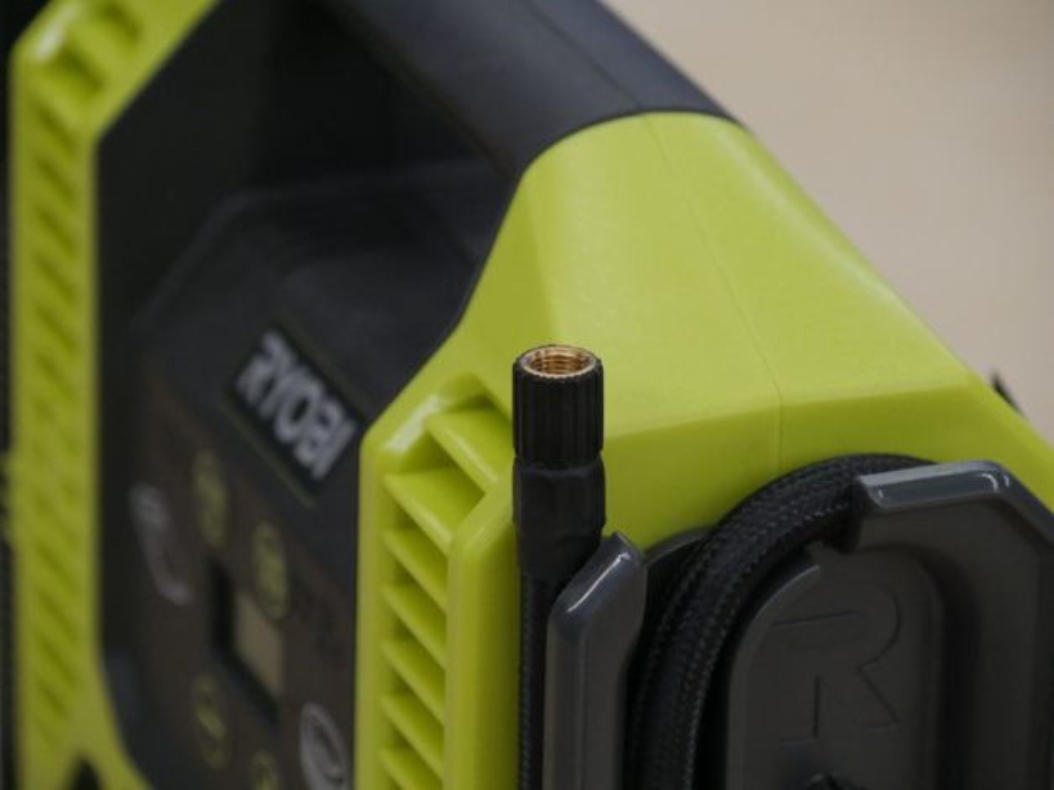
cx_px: 527
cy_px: 395
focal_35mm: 204
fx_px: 6210
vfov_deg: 7.3
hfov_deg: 9.7
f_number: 5.4
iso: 2500
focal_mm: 102
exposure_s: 1/250
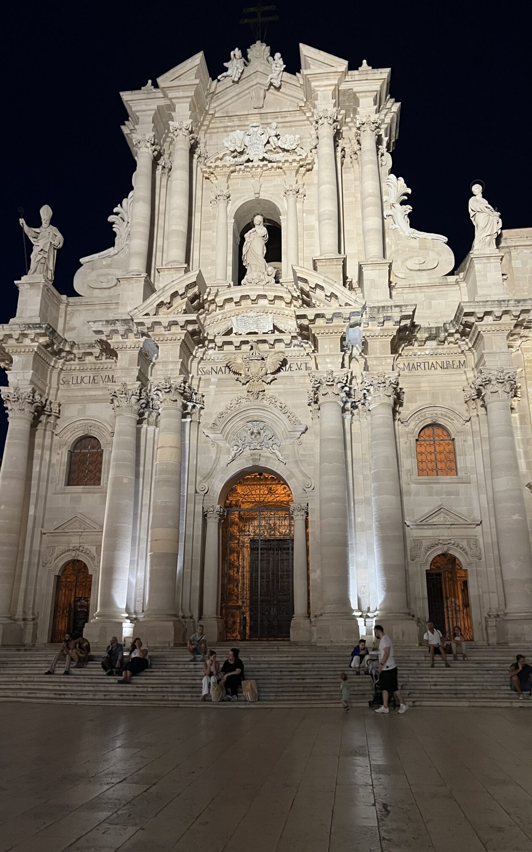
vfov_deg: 66.5
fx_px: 650
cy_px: 426
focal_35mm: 28
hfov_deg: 44.5
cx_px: 287
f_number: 1.5
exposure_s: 1/33
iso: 500
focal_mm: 5.7
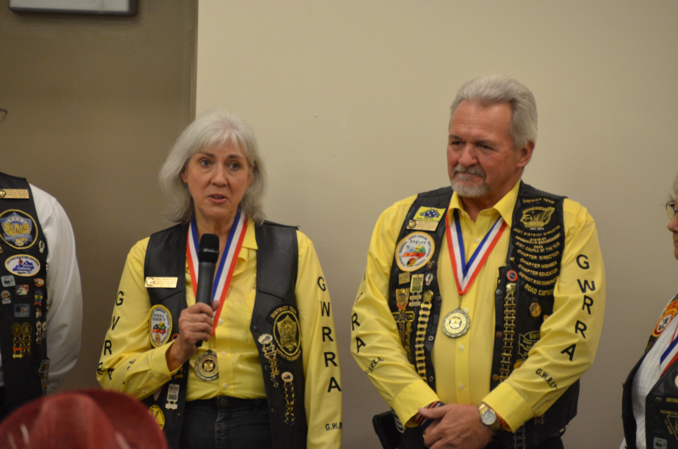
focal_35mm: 300
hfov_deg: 6.9
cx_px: 339
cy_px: 224
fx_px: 5638
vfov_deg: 4.6
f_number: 5.6
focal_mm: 200
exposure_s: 1/50
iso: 2000
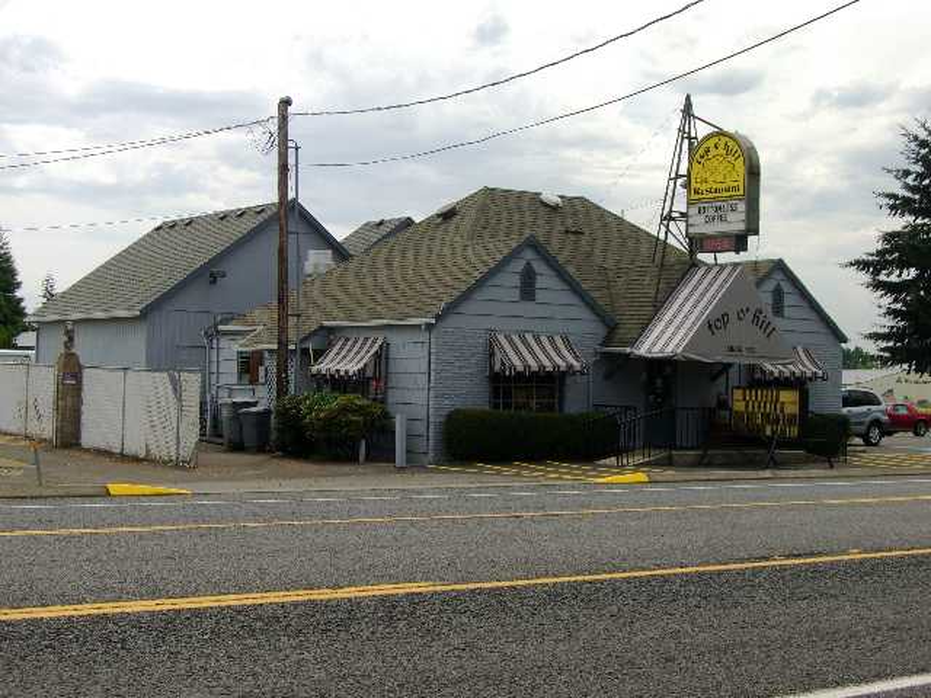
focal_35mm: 55
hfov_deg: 34.9
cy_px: 349
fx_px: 1479
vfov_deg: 26.6
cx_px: 466
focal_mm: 11.5
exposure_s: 1/200
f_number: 6.8
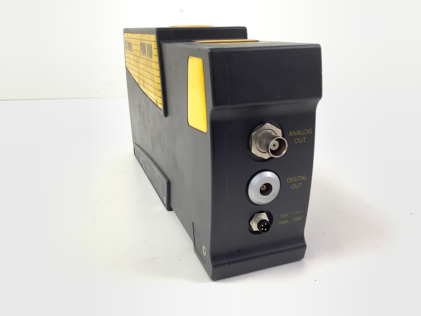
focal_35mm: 31
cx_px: 210
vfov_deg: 45.4
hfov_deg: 58.3
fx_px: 377
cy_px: 158
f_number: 2.4
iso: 125
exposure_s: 1/50
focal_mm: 3.3
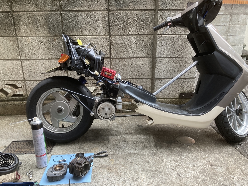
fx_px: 201
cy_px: 93
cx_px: 124
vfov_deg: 49.7
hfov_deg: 63.4
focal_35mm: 28
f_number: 1.8
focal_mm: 3.99
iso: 80
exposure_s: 1/98
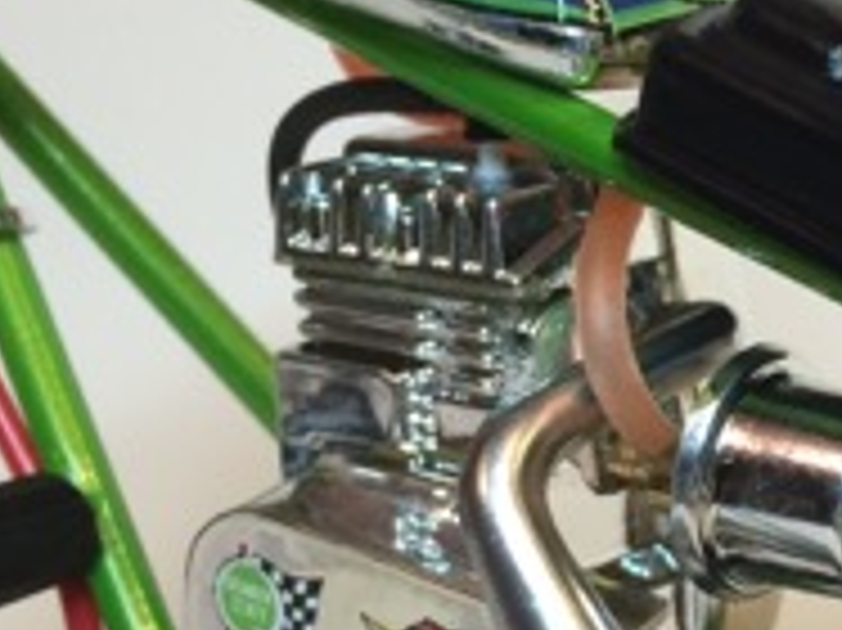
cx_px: 1099
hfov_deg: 19.4
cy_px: 508
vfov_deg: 15.8
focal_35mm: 93
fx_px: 2261
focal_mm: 4.15
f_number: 2.2
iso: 40
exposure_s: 1/40
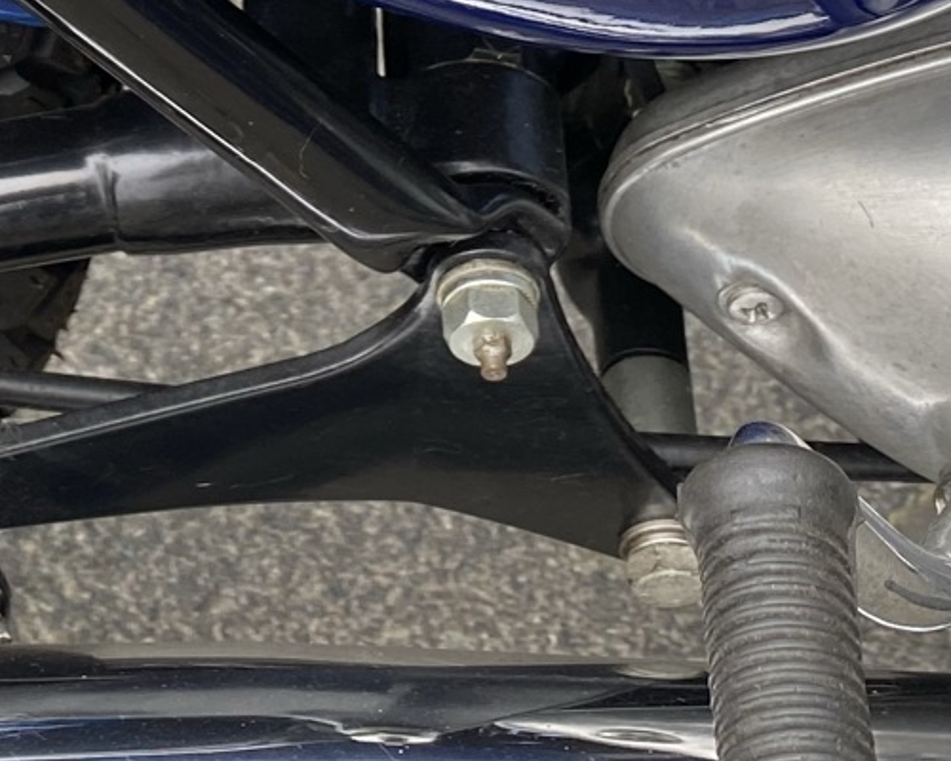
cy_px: -356
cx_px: 107
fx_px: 2927
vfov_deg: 13.9
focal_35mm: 104
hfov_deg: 18.2
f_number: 1.8
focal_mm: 4.25
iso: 64
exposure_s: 1/122
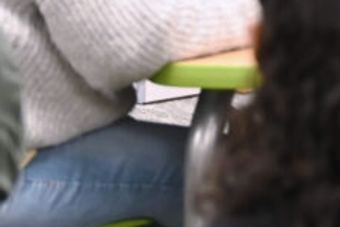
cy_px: -68
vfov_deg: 4.0
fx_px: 3220
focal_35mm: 341
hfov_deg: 5.9
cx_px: 577
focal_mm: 50
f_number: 4
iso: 1250
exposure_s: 1/125
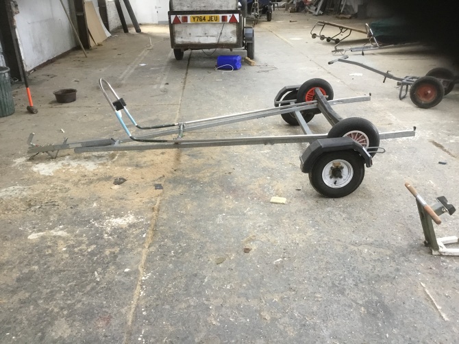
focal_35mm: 31
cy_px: 172
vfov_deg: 45.4
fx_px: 411
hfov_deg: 58.4
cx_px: 230
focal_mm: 3.3
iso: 160
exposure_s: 1/33
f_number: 2.4
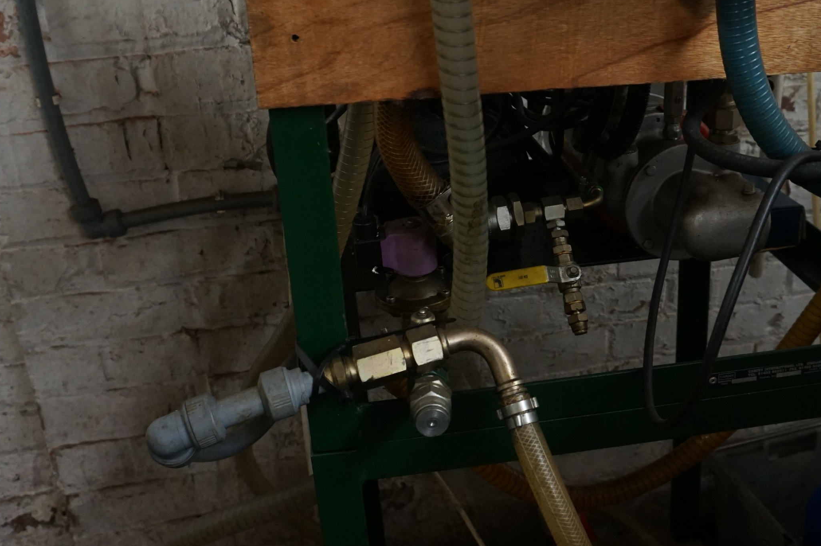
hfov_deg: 50.5
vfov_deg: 34.8
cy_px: 194
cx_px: 479
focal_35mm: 38
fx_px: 866
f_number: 4
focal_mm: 16
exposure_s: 1/160
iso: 1600
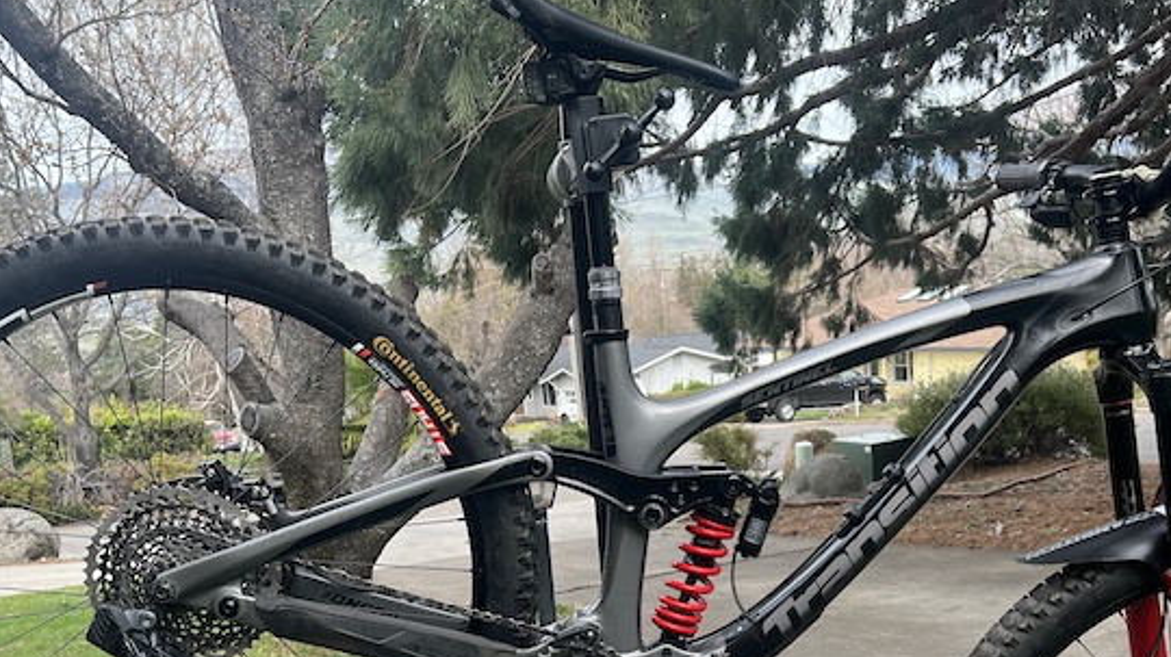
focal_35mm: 42
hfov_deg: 48.2
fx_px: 1303
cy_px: 572
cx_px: 690
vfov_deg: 27.4
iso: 50
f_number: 1.5
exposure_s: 1/614
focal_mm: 5.7
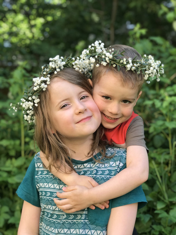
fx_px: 386
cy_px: 118
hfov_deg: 25.7
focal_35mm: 57
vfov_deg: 33.8
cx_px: 88
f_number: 2.8
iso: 32
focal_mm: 6.6
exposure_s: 1/100
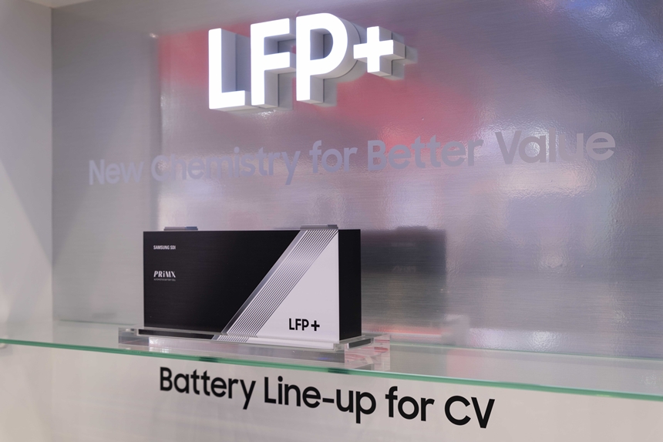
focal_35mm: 48
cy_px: 221
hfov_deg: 41.1
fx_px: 884
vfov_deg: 28.1
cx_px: 332
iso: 125
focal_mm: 48
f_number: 5.6
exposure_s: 1/25
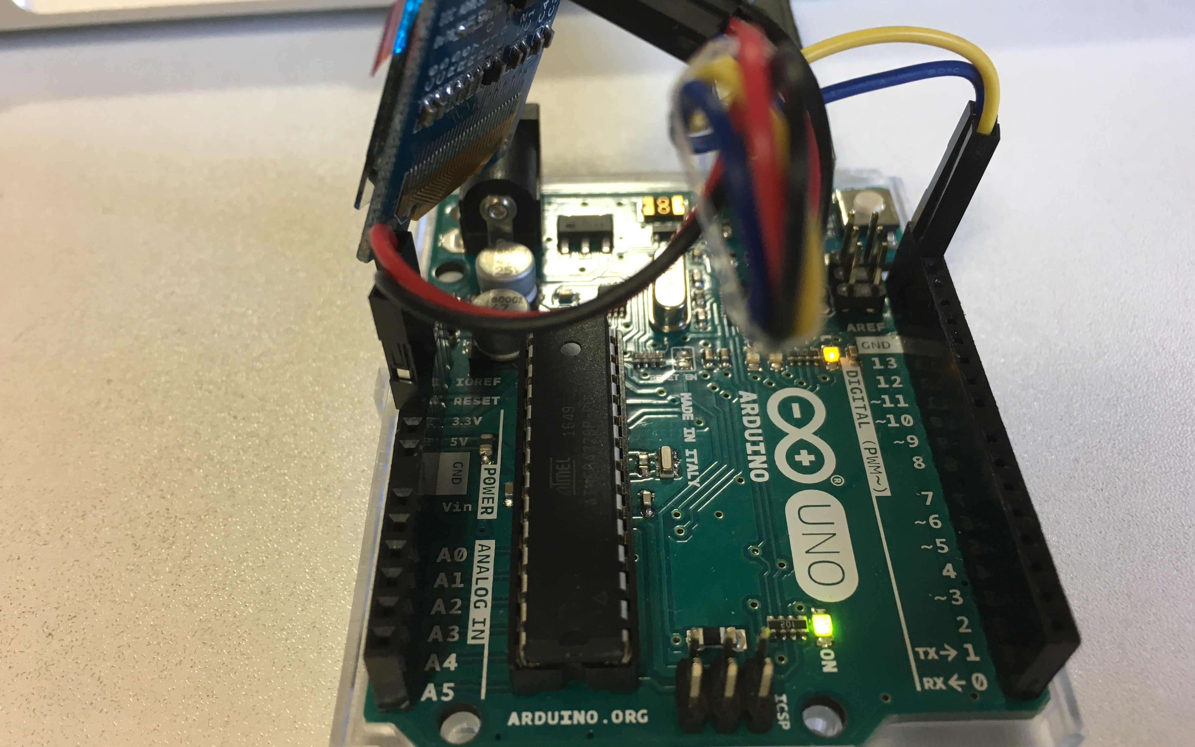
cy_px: 369
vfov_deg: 40.6
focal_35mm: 31
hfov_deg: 61.2
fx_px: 1010
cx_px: 601
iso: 80
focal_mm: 4.15
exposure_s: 1/30
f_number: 2.2
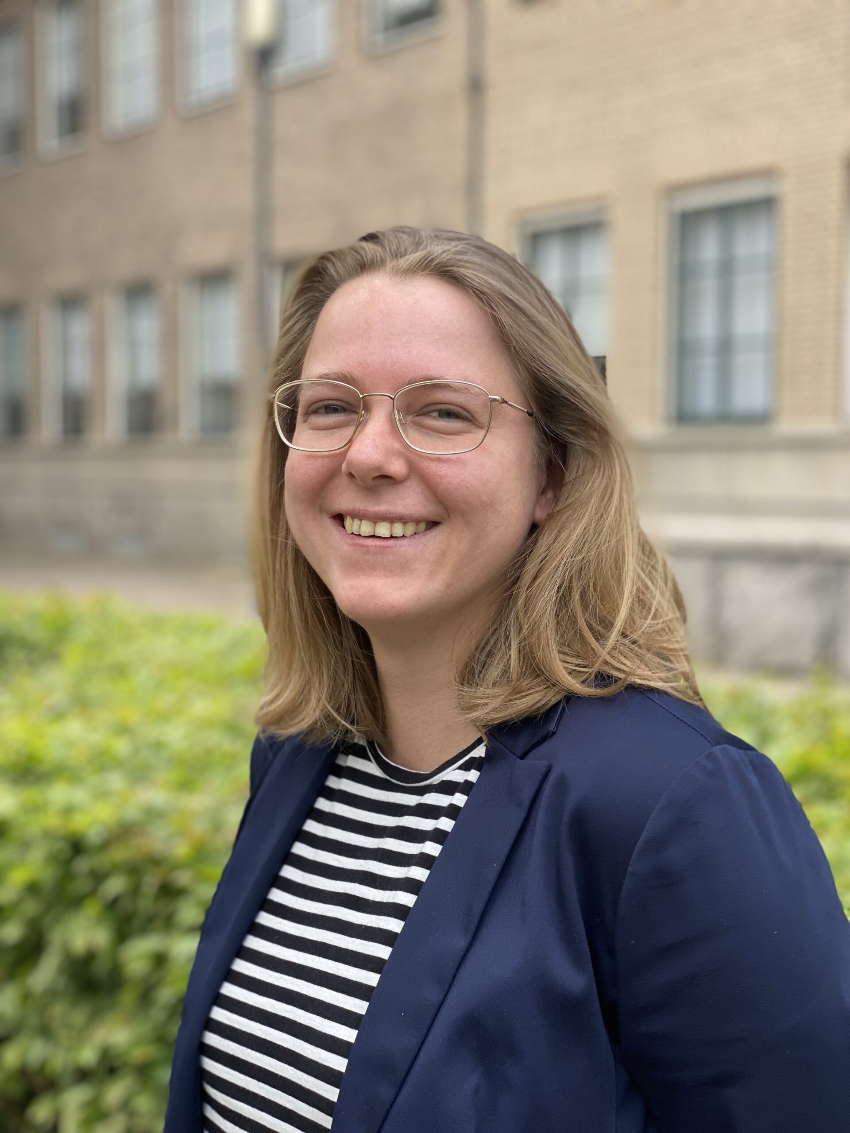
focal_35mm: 52
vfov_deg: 36.8
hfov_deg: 28.0
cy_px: 566
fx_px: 1702
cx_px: 425
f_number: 2
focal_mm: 6
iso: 20
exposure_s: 1/300
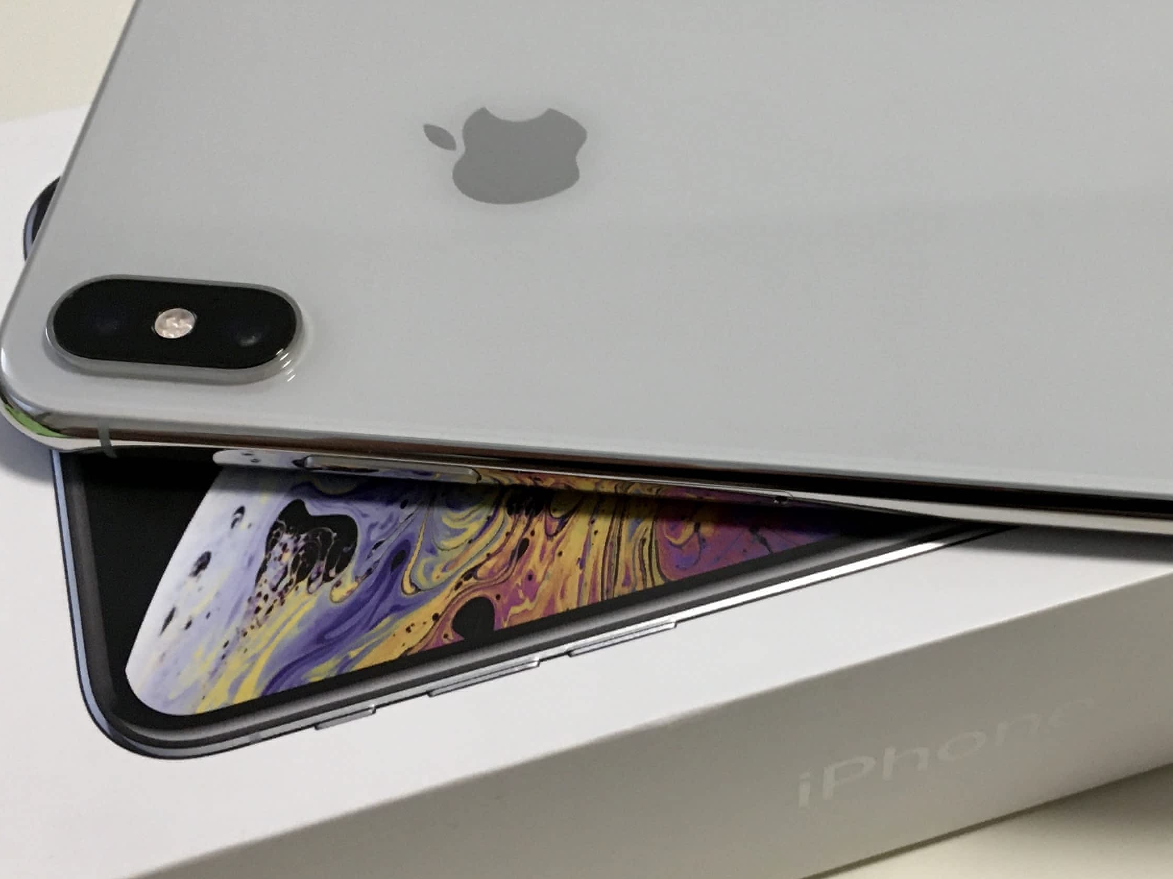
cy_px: 429
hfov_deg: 36.5
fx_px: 1762
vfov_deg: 28.0
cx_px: 764
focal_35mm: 52
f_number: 2.2
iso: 160
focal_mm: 4.15
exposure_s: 1/33
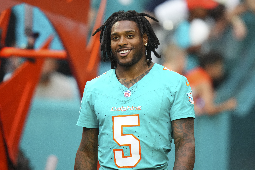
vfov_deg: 2.3
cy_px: 85
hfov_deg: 3.4
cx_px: 128
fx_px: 4250
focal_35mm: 600
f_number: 2.8
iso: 3200
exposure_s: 1/2500
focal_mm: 400
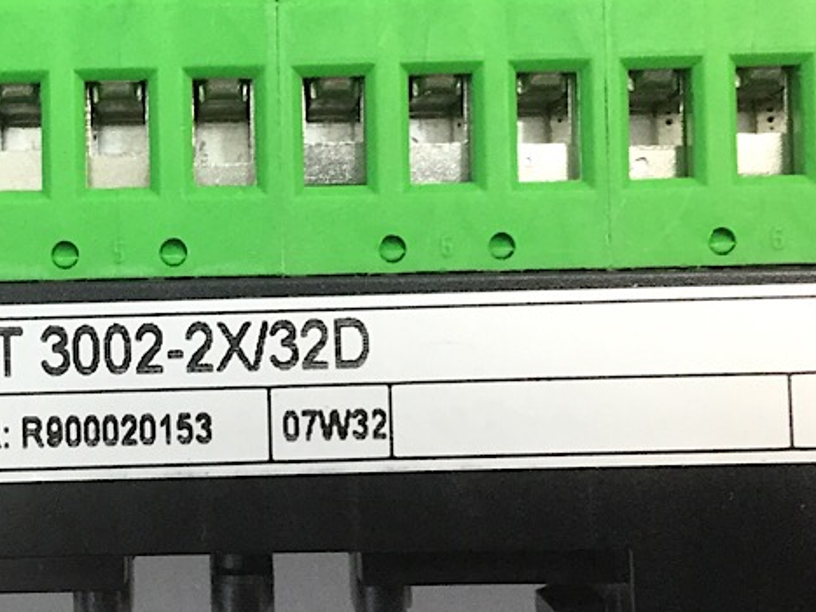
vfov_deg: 18.6
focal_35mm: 79
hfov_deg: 24.5
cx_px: 211
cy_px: 217
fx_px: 1862
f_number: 2.4
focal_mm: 3.3
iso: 100
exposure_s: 1/33
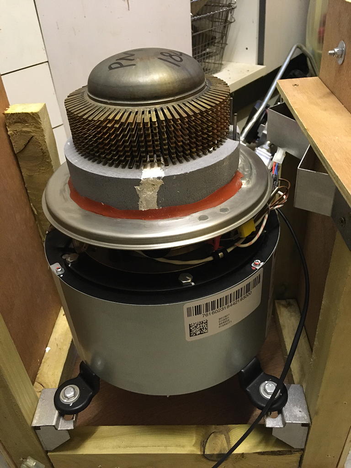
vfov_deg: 61.7
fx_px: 392
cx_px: 176
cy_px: 234
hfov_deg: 48.2
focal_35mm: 29
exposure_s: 1/17
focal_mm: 4.15
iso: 250
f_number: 2.2
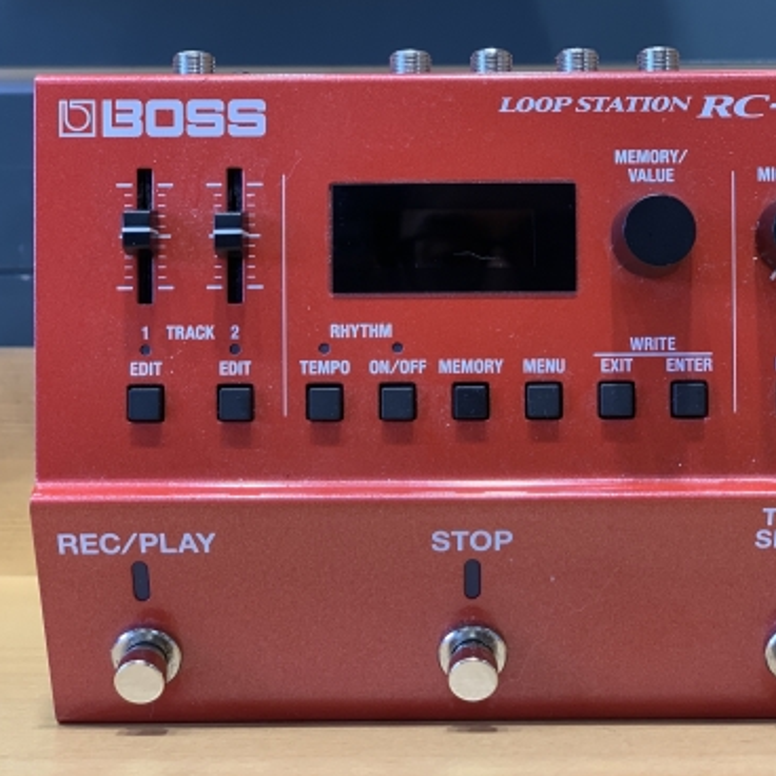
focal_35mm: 65
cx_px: 458
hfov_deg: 26.4
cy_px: 384
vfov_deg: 26.5
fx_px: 1649
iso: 100
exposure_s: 1/60
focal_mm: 6
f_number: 2.4
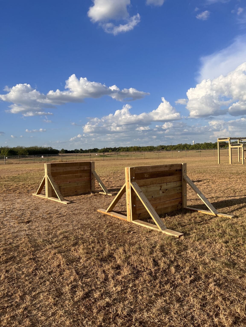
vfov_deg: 67.3
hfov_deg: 53.1
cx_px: 123
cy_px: 164
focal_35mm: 26
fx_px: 246
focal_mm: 5.7
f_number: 1.5
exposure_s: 1/3704
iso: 50
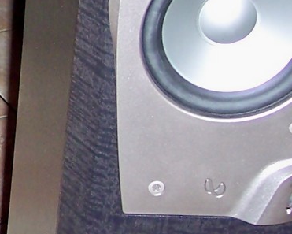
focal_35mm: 197
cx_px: -299
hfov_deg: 9.2
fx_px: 1703
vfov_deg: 7.8
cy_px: -32
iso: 100
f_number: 2.8
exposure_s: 1/60
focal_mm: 8
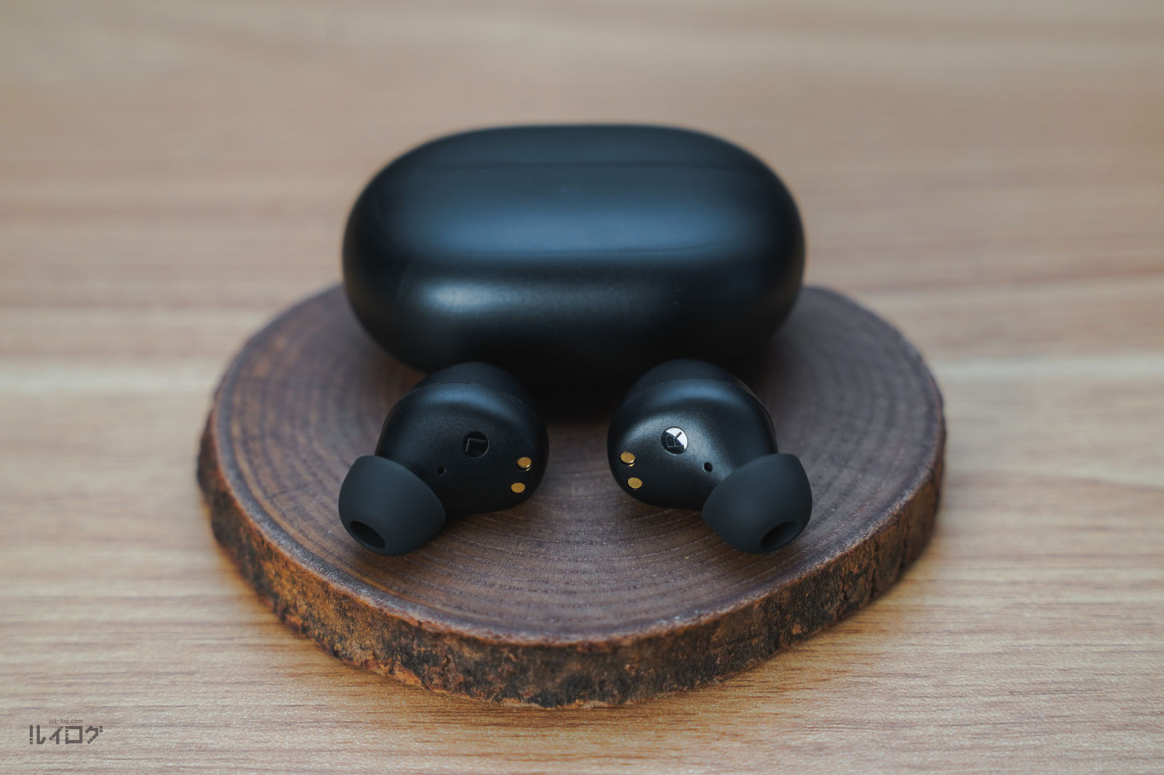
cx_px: 582
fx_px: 2263
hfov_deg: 28.8
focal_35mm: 70
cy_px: 388
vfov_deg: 19.4
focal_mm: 70
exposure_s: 1/100
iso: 250
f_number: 5.6
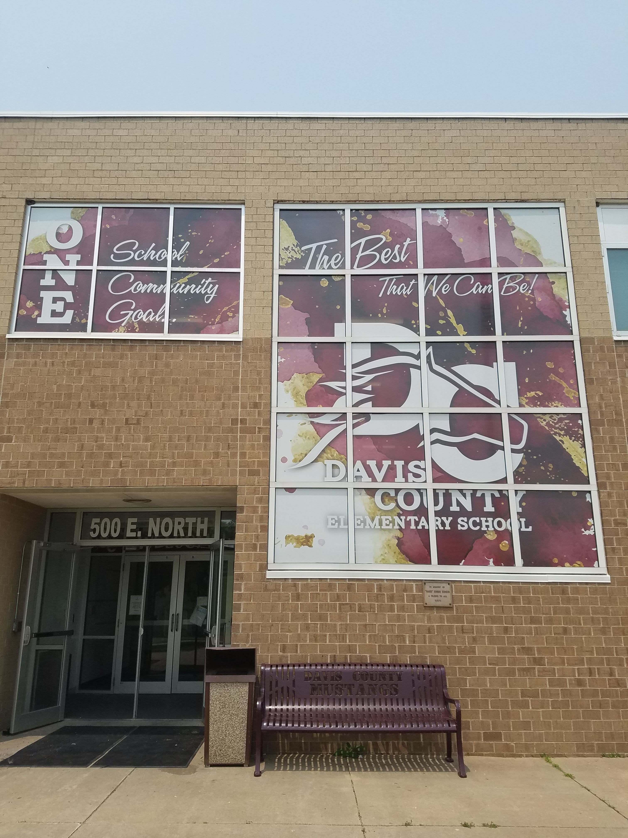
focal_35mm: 26
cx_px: 314
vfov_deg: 67.3
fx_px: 629
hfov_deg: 53.1
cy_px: 419
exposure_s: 1/3936
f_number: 1.7
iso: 50
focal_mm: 4.2
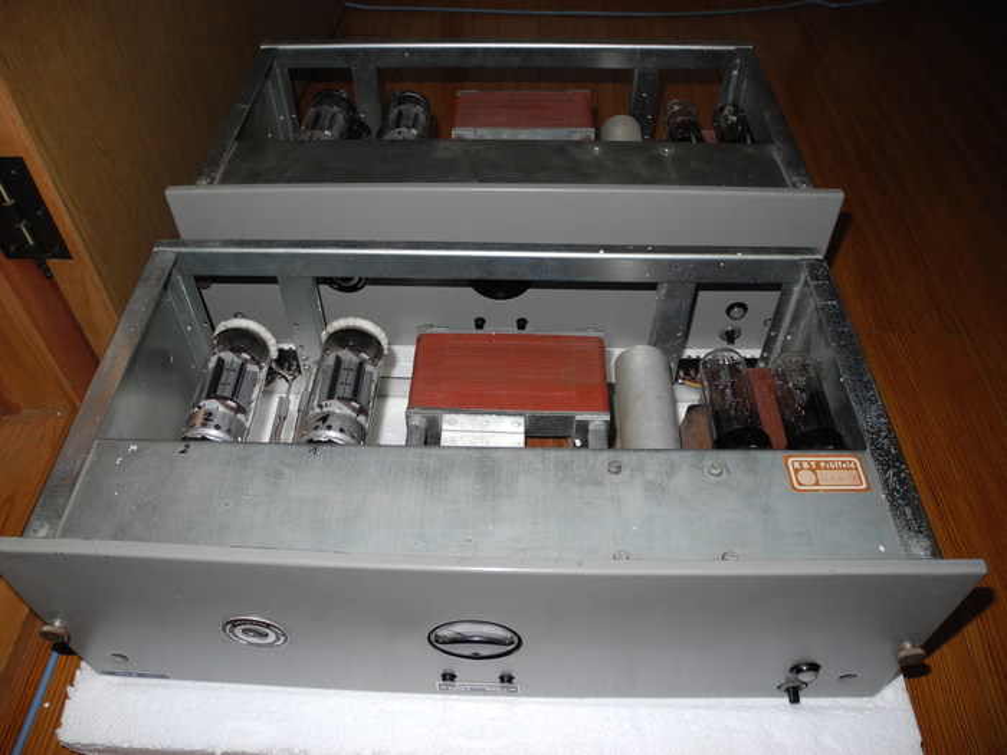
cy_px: 378
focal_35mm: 28
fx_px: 815
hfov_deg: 63.4
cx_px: 504
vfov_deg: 49.7
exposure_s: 1/30
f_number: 2.8
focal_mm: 6
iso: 200
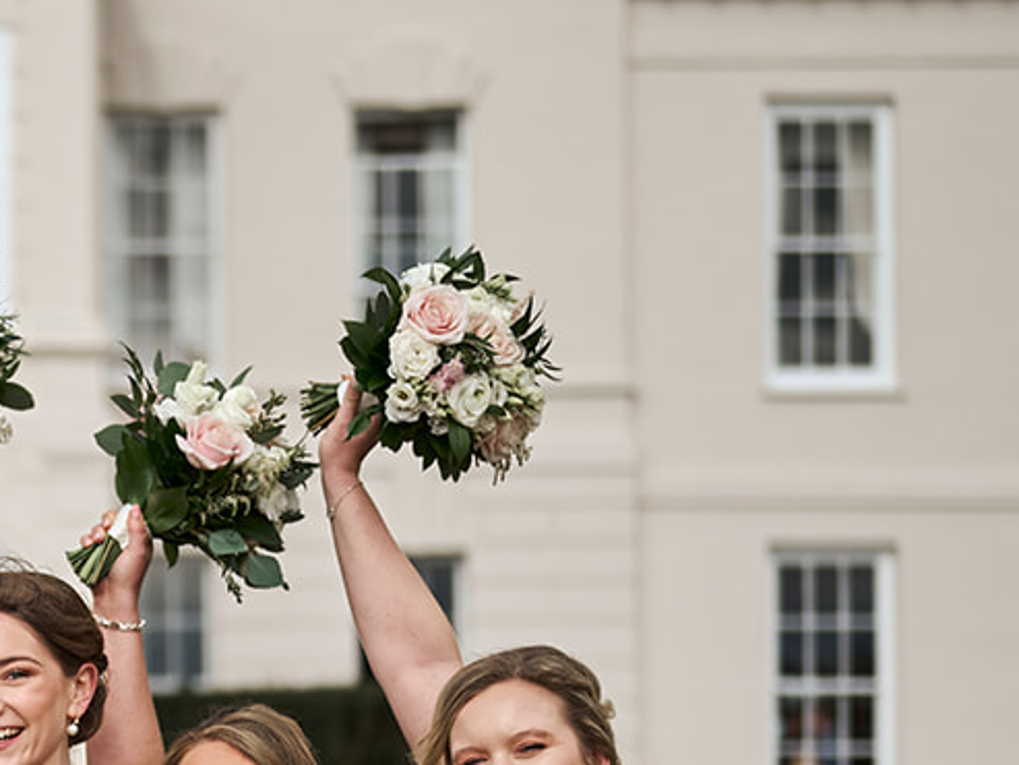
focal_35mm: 156
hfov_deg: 12.4
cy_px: 734
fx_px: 4593
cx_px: -209
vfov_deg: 9.5
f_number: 1.8
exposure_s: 1/6400
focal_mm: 50
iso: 100
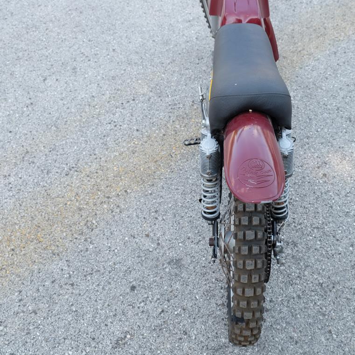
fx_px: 418
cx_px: 239
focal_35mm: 36
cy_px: 177
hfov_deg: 45.3
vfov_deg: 46.0
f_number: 5
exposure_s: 1/125
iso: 200
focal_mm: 18.8
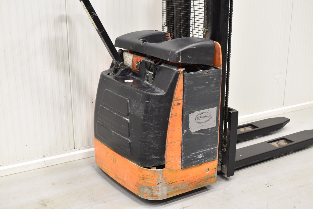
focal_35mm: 45
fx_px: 391
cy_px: 104
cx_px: 156
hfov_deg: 43.6
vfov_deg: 29.9
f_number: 6.3
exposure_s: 1/20
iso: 1250
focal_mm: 30
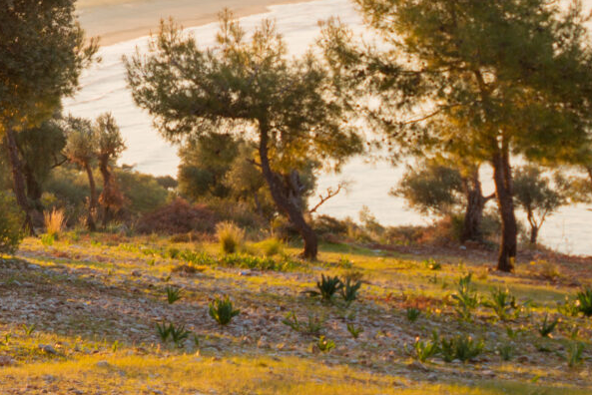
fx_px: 2484
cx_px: -612
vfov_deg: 8.9
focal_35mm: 151
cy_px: -156
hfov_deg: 12.0
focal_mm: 35
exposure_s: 1/200
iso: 200
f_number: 8
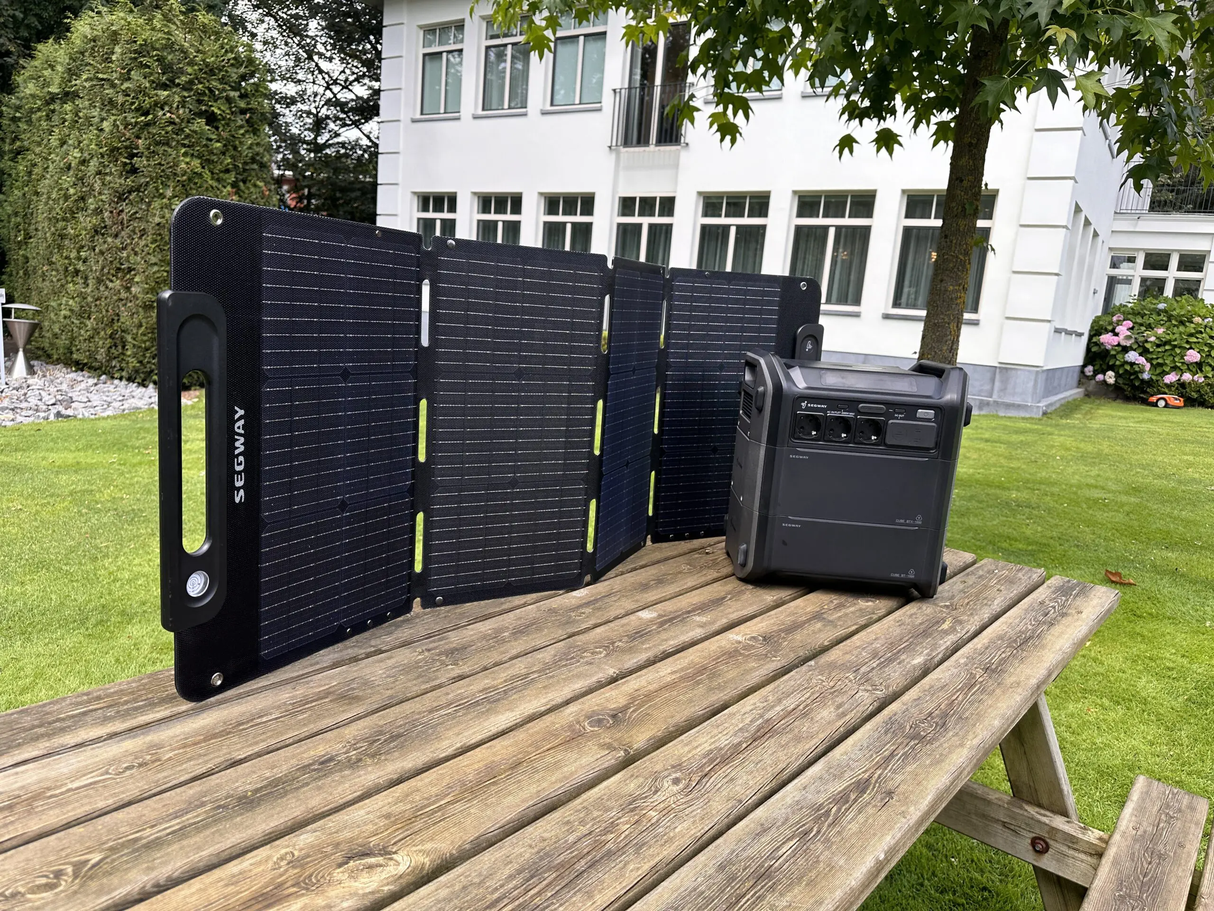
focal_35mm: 24
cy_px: 456
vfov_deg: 56.8
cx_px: 607
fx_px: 842
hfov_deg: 71.6
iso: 80
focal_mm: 6.86
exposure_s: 1/797
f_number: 1.78
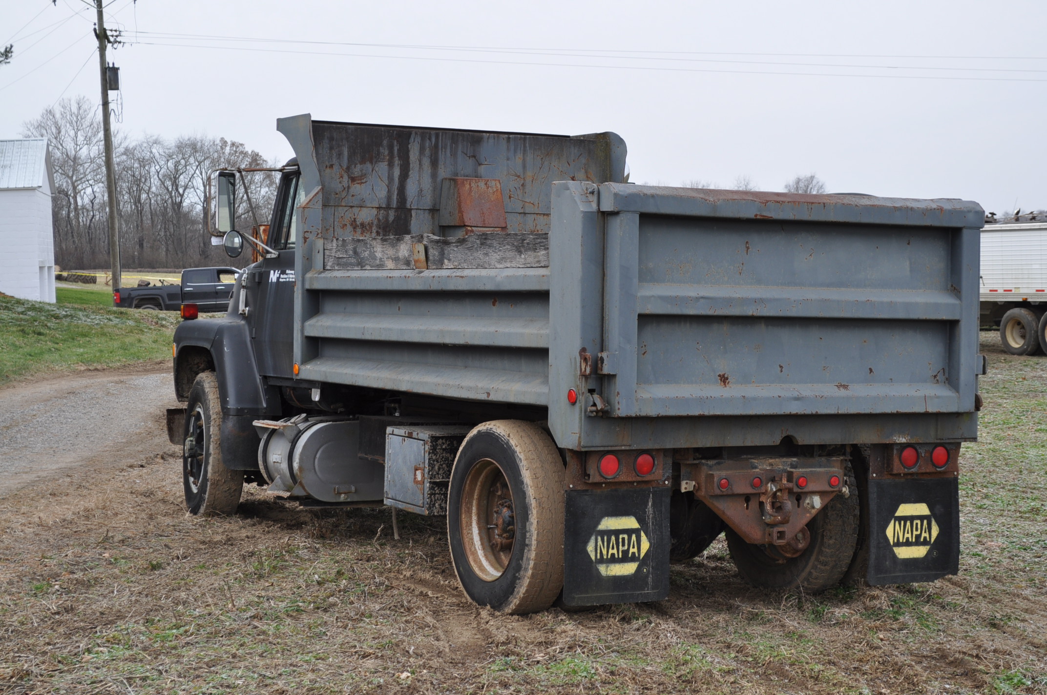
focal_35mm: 72
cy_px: 348
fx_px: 2091
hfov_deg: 28.1
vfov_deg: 18.9
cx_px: 524
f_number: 7.1
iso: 200
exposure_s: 1/200
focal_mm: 48
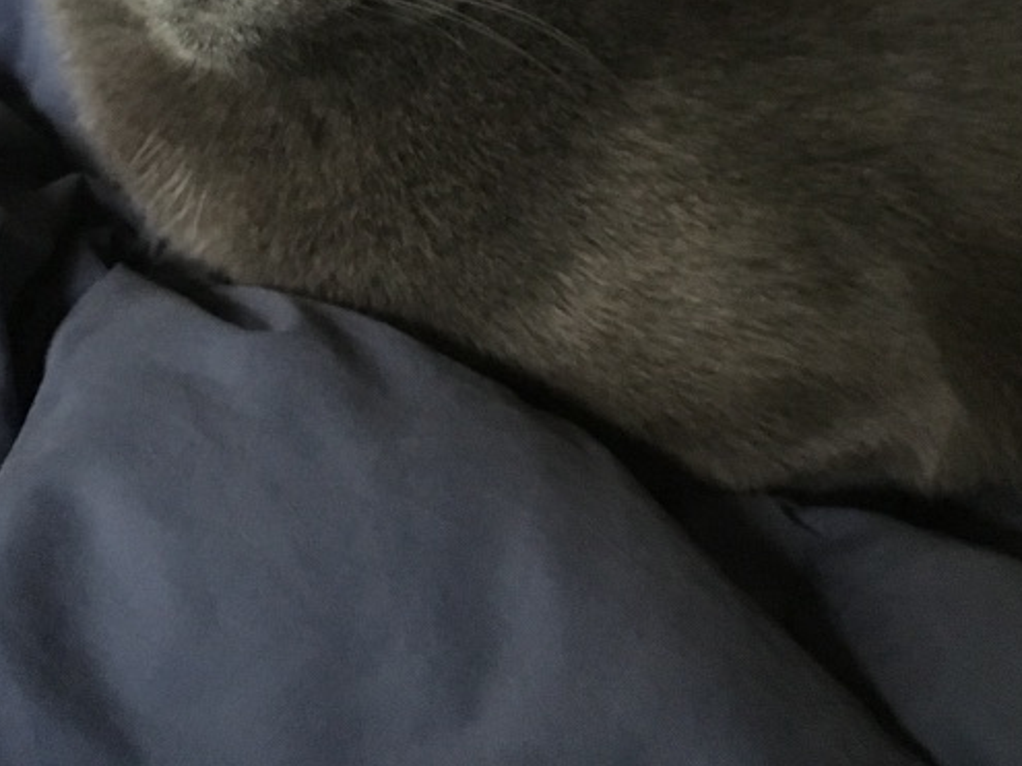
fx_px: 1771
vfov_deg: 23.3
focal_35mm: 60
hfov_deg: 32.1
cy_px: -10
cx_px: 586
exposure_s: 1/15
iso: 400
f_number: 2.2
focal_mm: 4.15
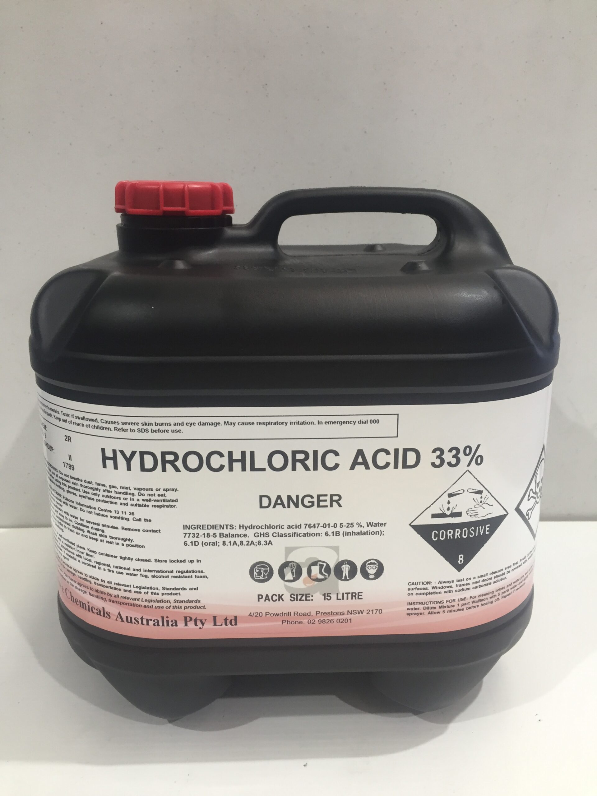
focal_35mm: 29
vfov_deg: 61.7
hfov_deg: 48.2
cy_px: 398
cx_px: 298
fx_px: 667
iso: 50
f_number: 2.2
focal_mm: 4.15
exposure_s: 1/33
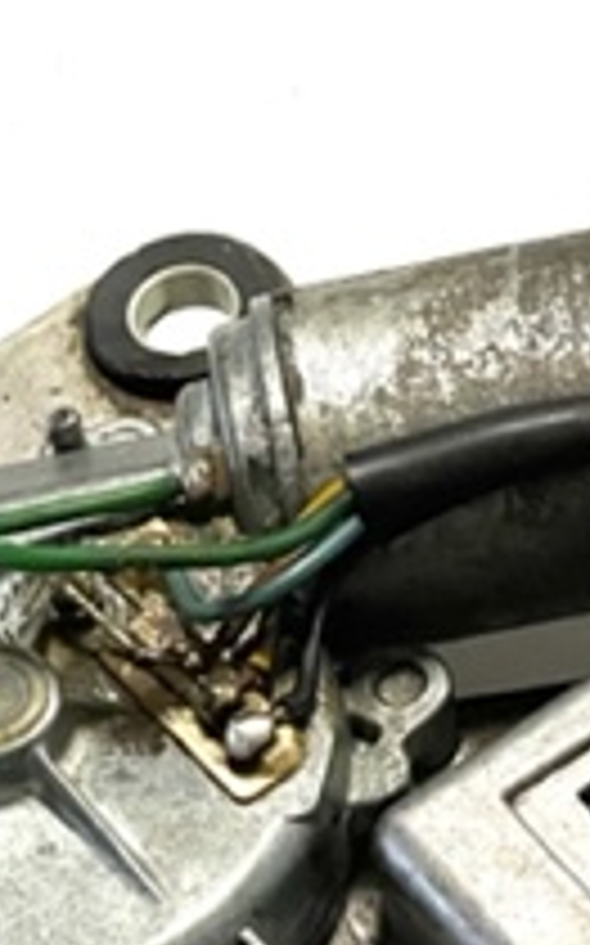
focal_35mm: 168
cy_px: 806
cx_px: -63
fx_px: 4328
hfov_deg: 7.7
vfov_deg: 12.4
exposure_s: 1/60
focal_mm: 6
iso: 160
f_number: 2
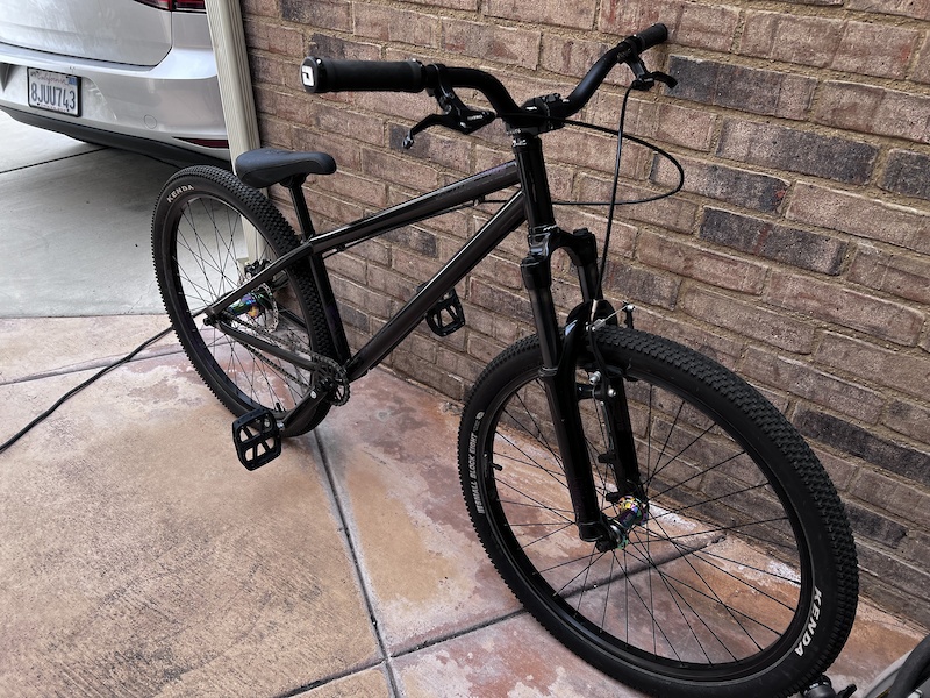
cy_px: 349
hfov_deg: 67.3
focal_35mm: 26
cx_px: 465
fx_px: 699
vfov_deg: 53.1
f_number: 1.5
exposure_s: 1/469
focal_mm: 5.7
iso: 50
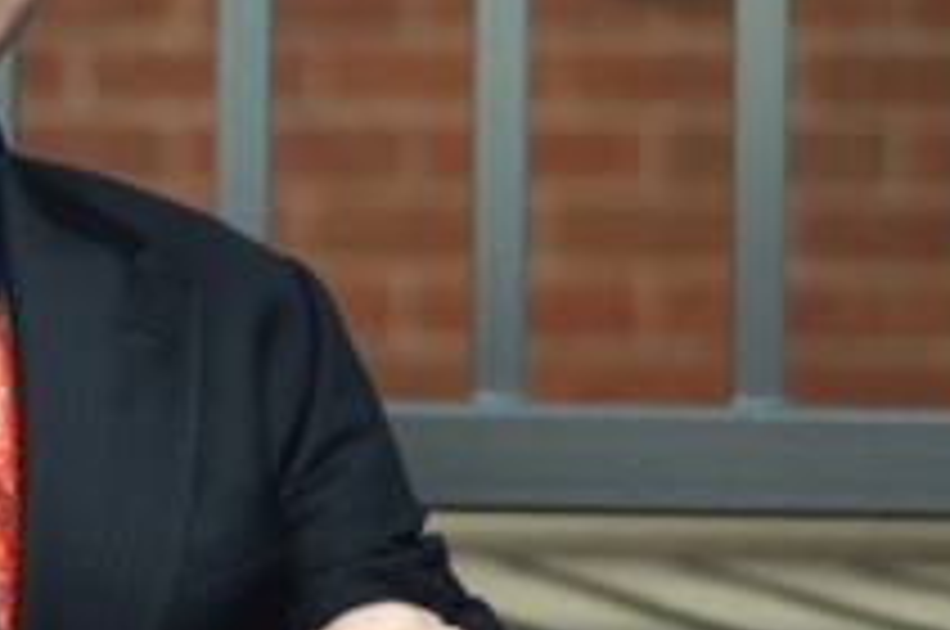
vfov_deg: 7.7
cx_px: 180
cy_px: 198
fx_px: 4690
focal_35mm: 178
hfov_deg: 11.5
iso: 100
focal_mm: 50
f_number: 1.8
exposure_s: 1/1000
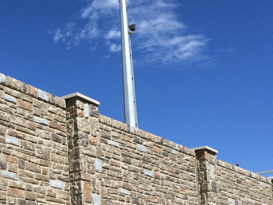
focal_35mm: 77
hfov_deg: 24.7
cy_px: 242
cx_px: 35
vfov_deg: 18.2
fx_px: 607
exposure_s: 1/3165
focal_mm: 4.15
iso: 32
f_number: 2.2
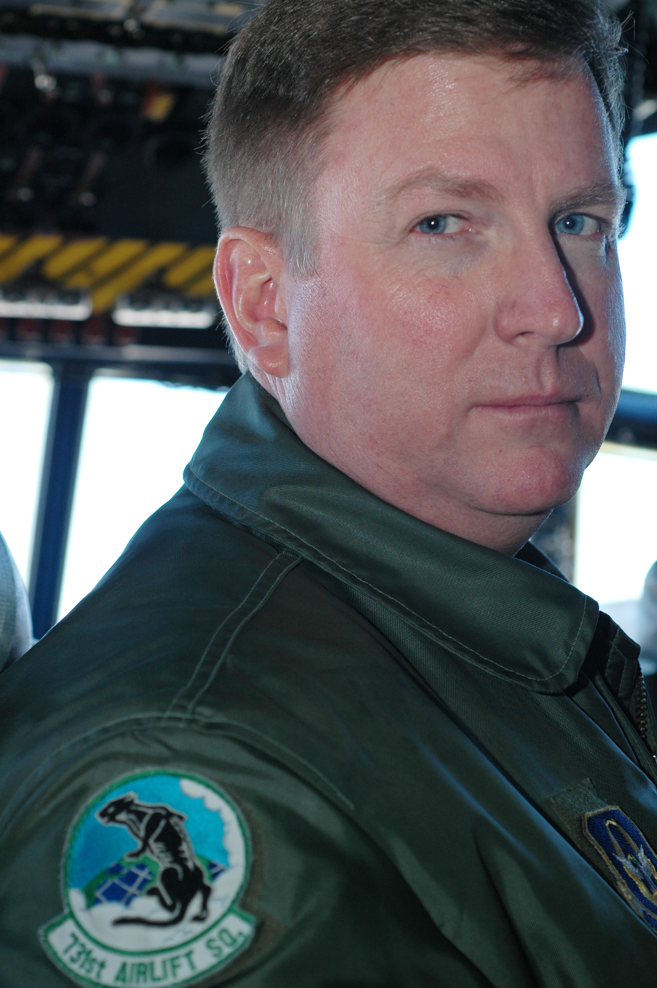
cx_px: 328
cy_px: 494
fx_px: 2468
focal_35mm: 90
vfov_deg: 22.6
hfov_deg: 15.2
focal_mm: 60
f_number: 5
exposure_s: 1/100
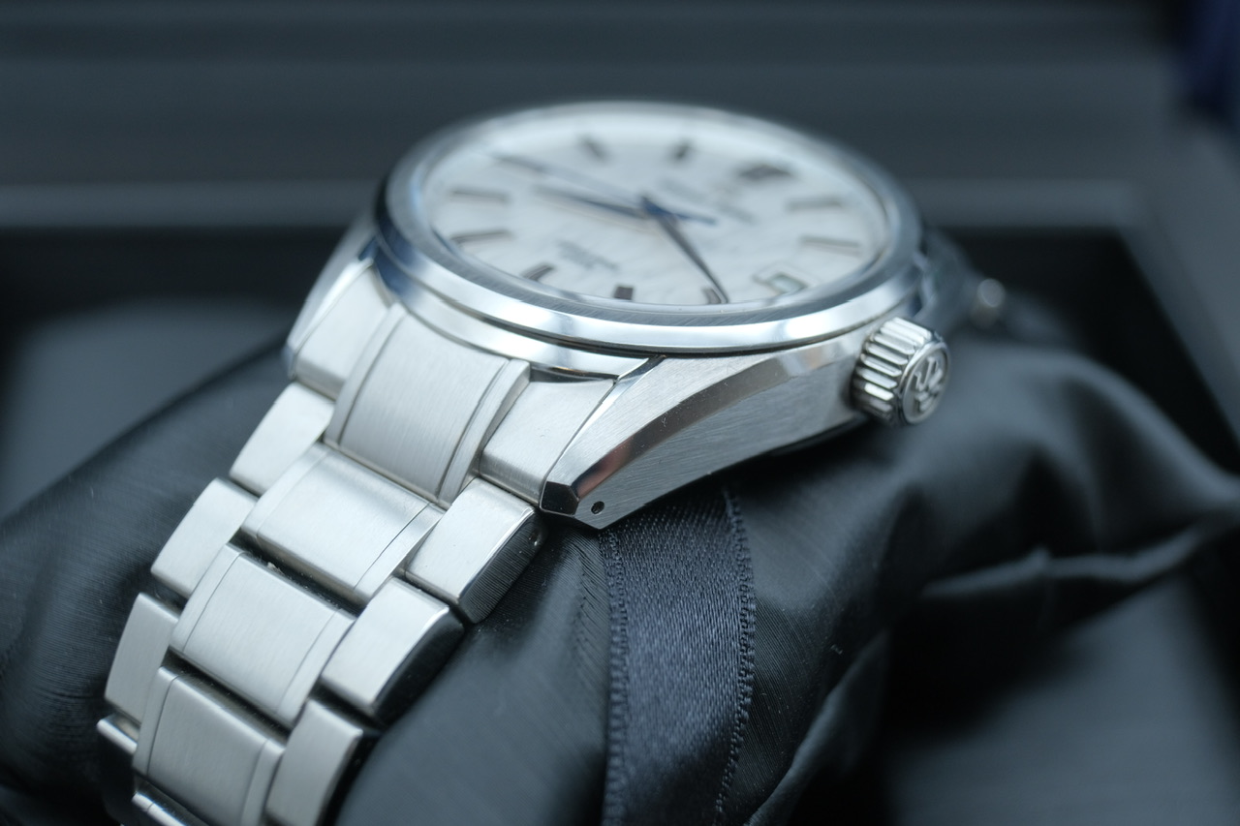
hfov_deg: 38.9
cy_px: 413
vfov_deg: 26.5
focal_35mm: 51
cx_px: 620
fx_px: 1756
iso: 800
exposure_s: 1/100
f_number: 4.5
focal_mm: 34.3
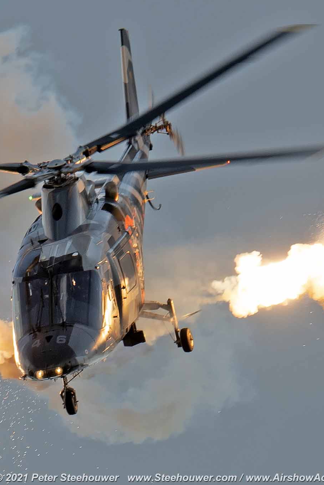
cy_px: 242
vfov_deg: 2.9
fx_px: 9728
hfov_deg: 1.9
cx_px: 15
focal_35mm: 721
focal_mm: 400
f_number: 10
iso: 100
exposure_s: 1/400
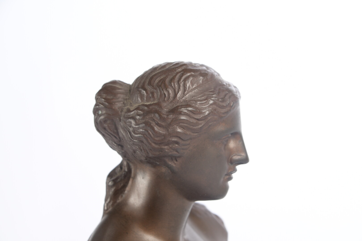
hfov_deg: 21.0
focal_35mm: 97
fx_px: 975
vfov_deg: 14.1
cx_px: 181
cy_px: 120
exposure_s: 1/200
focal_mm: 65
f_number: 8
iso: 100
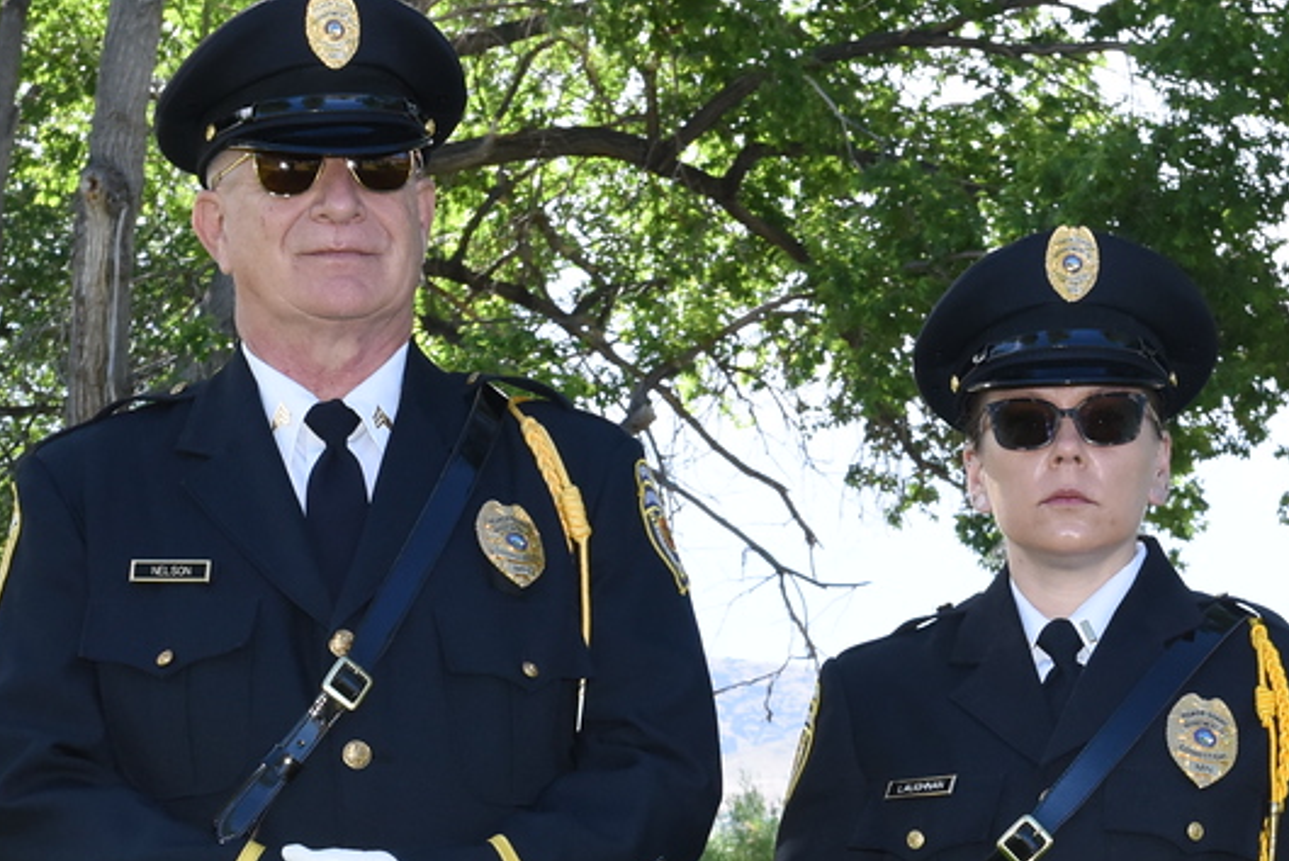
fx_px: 5947
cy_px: 1177
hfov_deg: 12.4
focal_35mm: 166
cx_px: 747
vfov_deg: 8.2
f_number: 11
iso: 1250
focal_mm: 55
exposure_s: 1/250
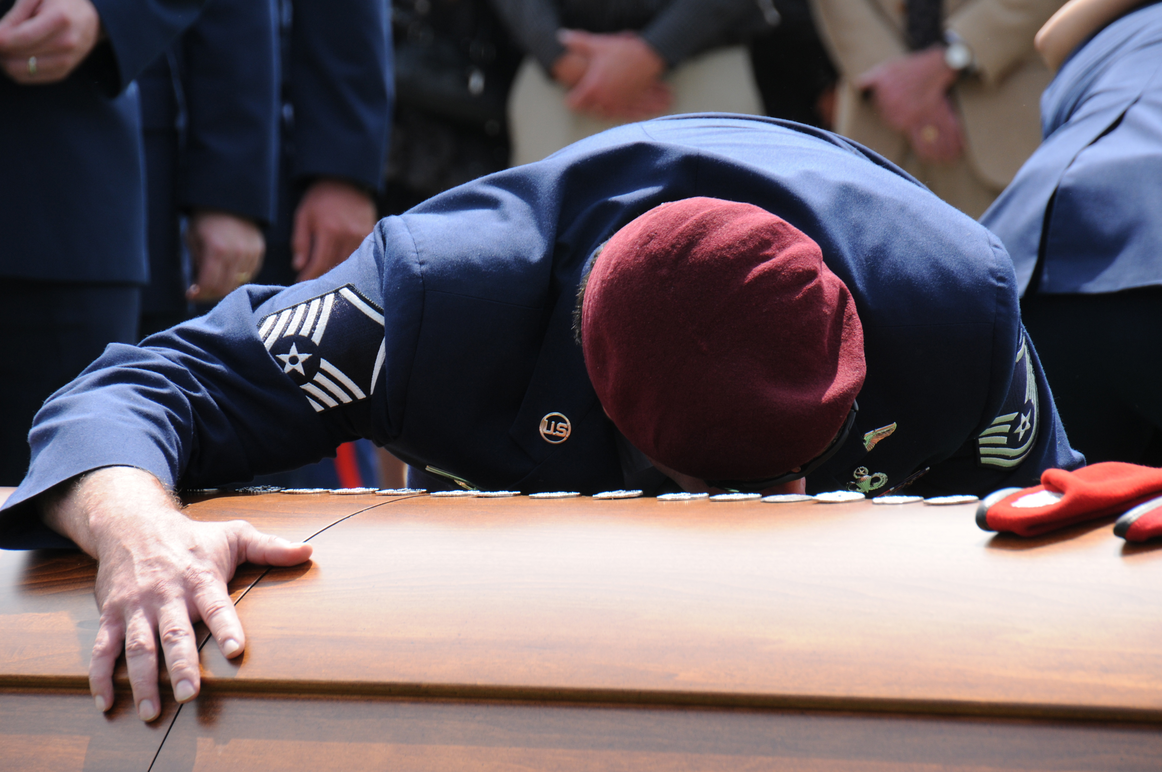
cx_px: 581
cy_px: 386
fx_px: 8946
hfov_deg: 7.4
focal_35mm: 278
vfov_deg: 4.9
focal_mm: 185
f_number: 10
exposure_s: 1/250
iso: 250
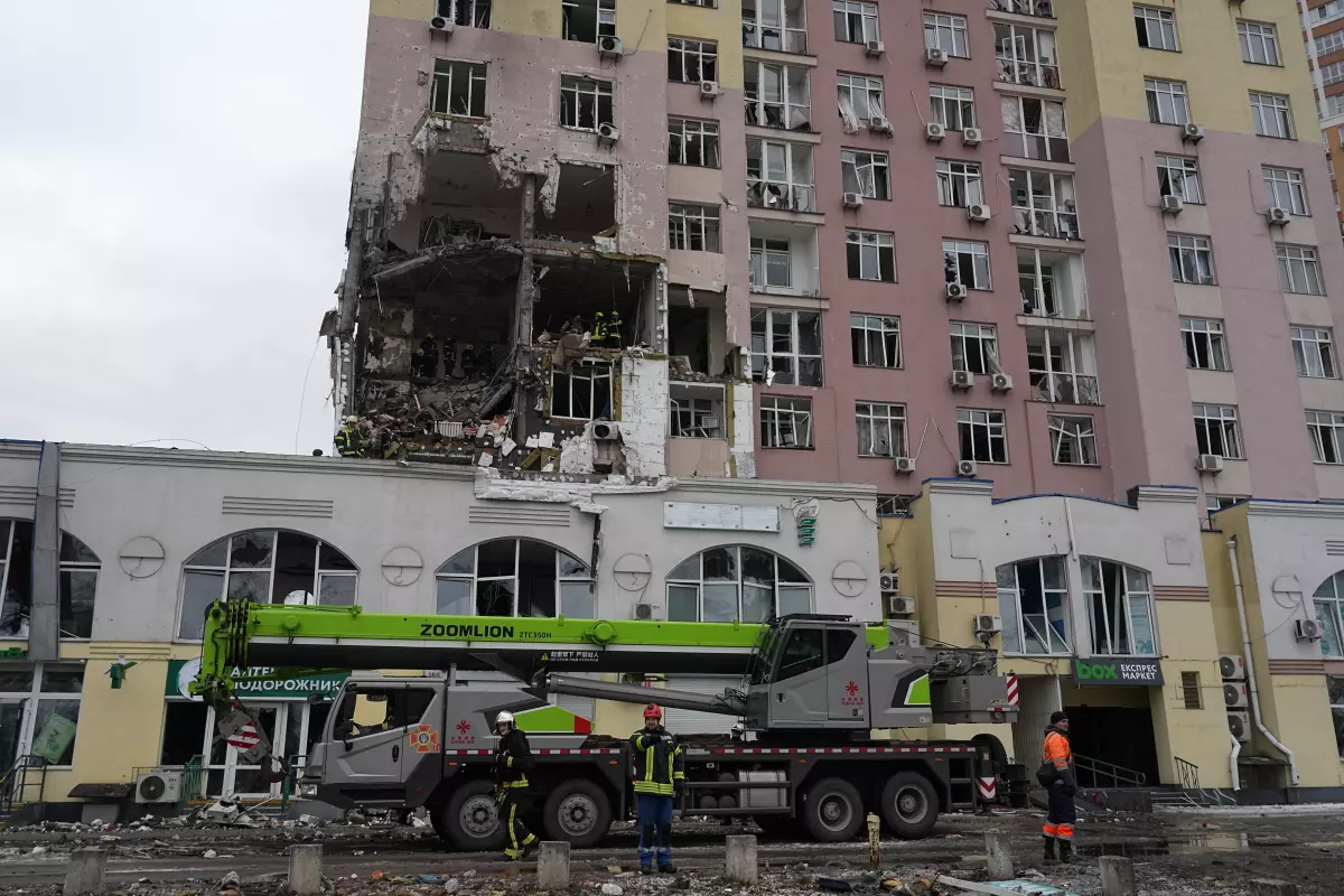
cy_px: 448
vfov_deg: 43.6
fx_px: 1120
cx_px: 672
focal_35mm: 30
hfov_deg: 61.9
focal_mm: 30
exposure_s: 1/800
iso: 1000
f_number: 5.6
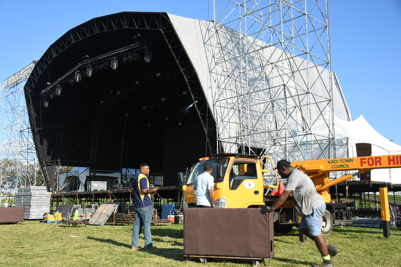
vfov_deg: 35.9
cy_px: 136
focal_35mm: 37
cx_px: 197
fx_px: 412
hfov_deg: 51.9
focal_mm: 24
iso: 640
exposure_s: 1/4000
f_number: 3.8
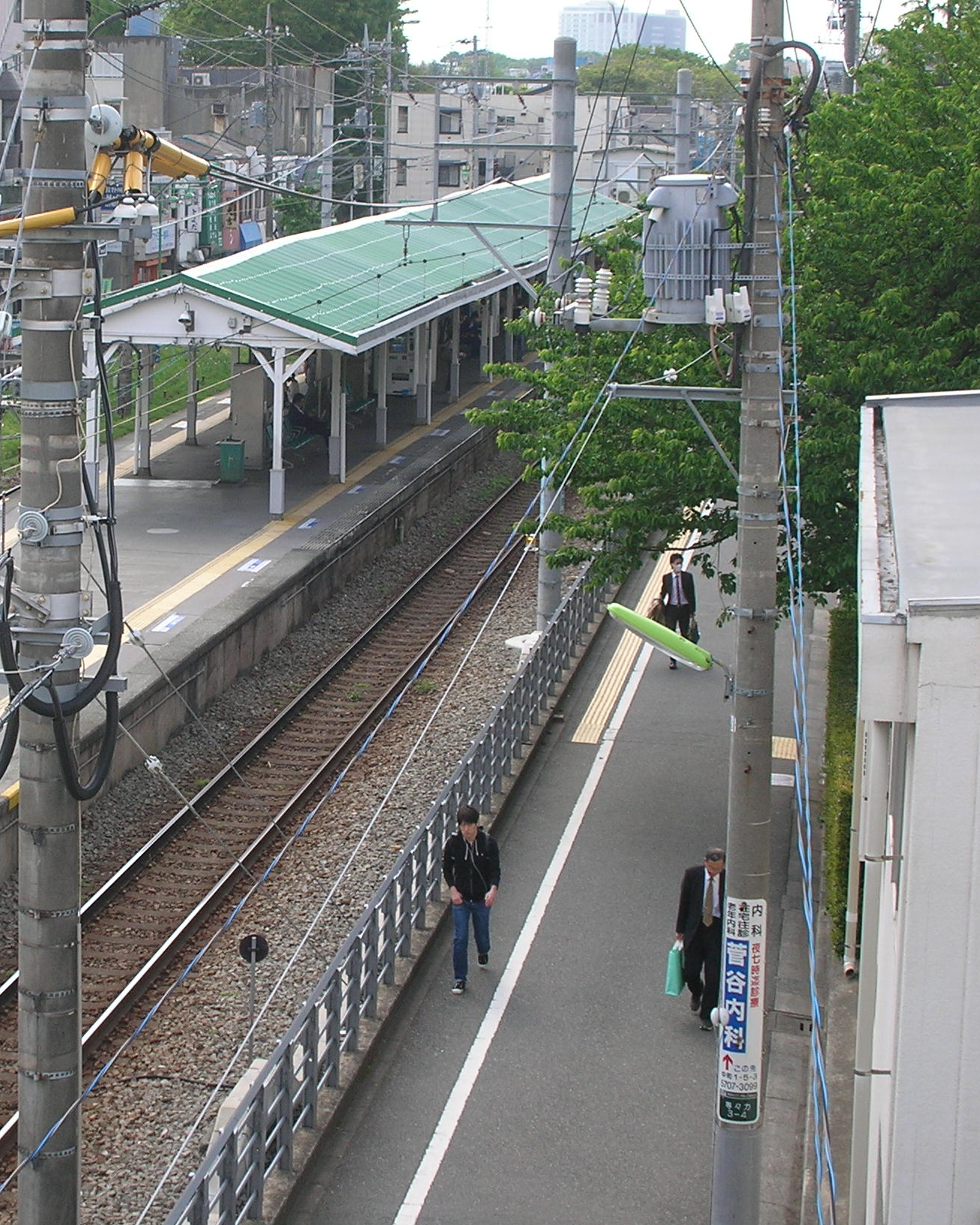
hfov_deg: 18.6
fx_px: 2973
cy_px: 542
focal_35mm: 82
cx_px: 257
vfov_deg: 23.3
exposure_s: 1/194
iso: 50
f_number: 3.7
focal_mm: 8.8
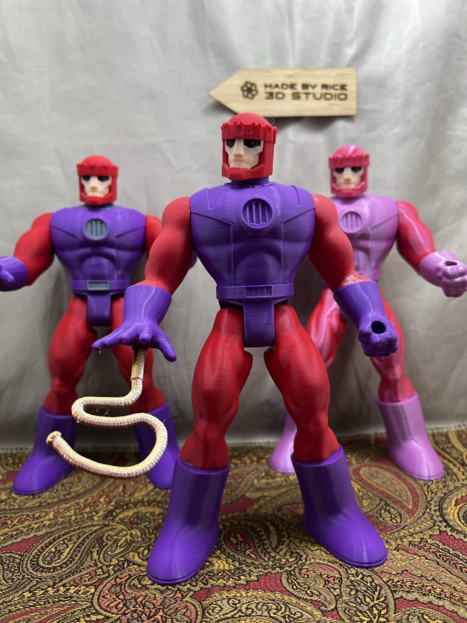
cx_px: 234
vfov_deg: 67.3
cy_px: 312
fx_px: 468
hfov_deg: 53.1
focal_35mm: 26
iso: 125
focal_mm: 5.7
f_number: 1.5
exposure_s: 1/120
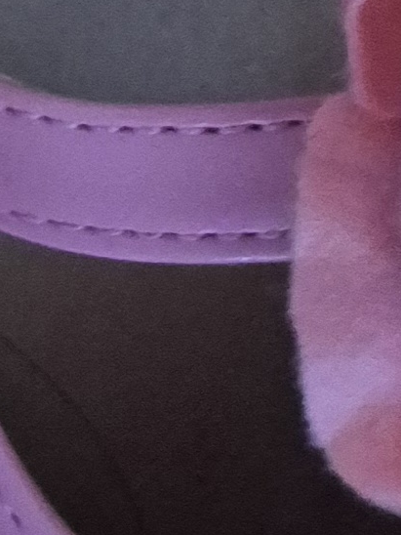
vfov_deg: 9.5
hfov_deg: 8.9
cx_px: -470
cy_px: -1143
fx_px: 2394
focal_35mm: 155
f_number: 1.8
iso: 2000
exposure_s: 1/100
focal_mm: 5.4
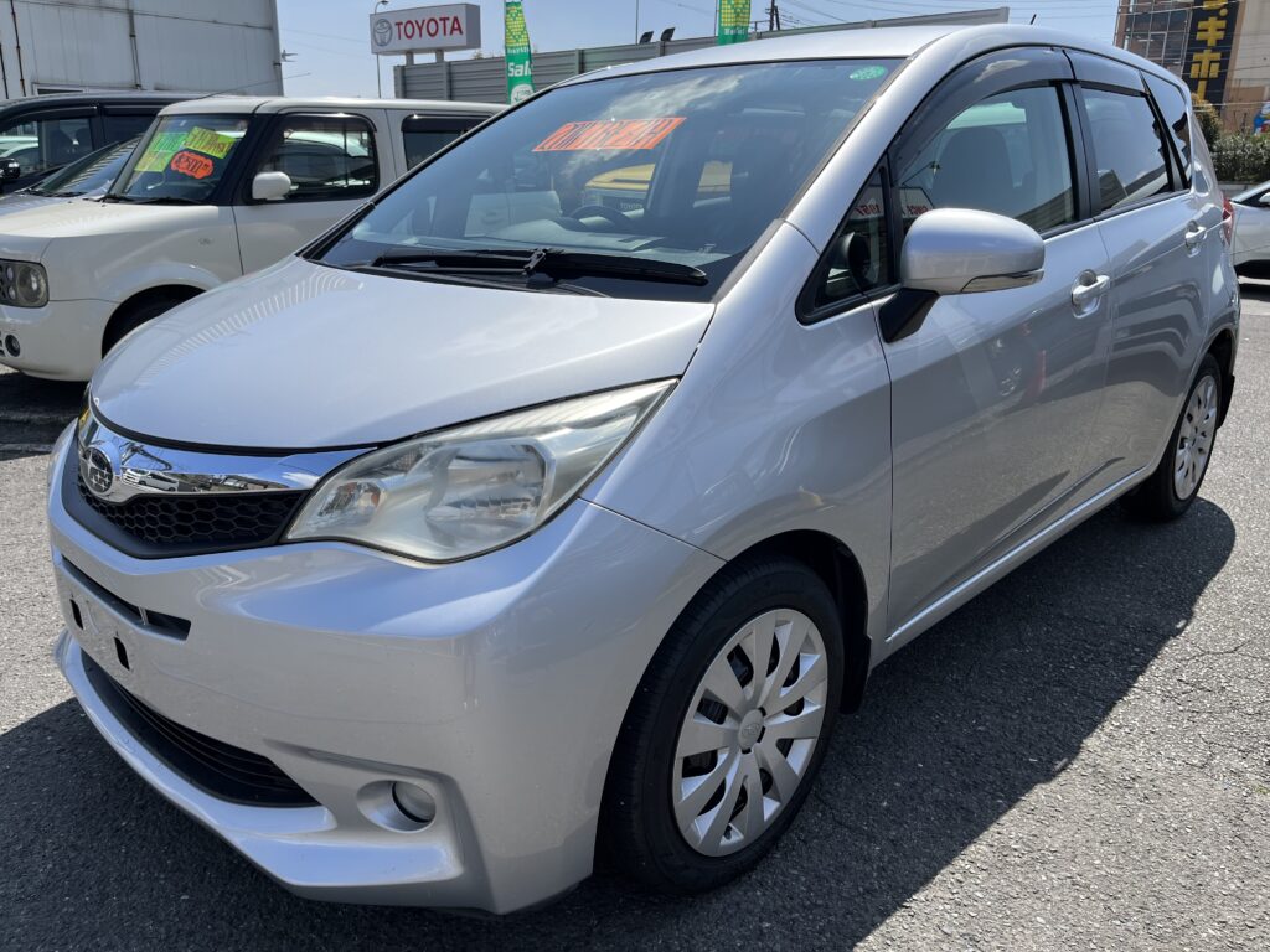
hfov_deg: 67.3
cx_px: 635
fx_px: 954
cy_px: 476
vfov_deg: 53.1
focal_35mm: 26
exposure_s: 1/3311
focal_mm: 5.1
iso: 50
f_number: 1.6
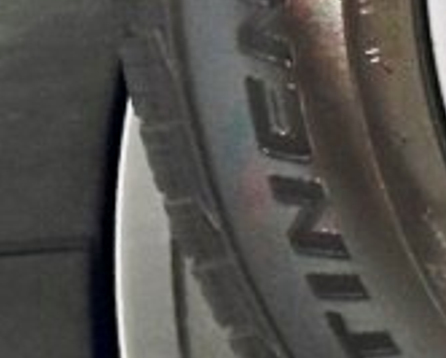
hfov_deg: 6.2
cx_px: 1244
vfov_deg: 5.3
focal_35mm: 289
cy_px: -27
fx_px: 3817
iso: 500
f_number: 1.78
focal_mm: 6.86
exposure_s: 1/30
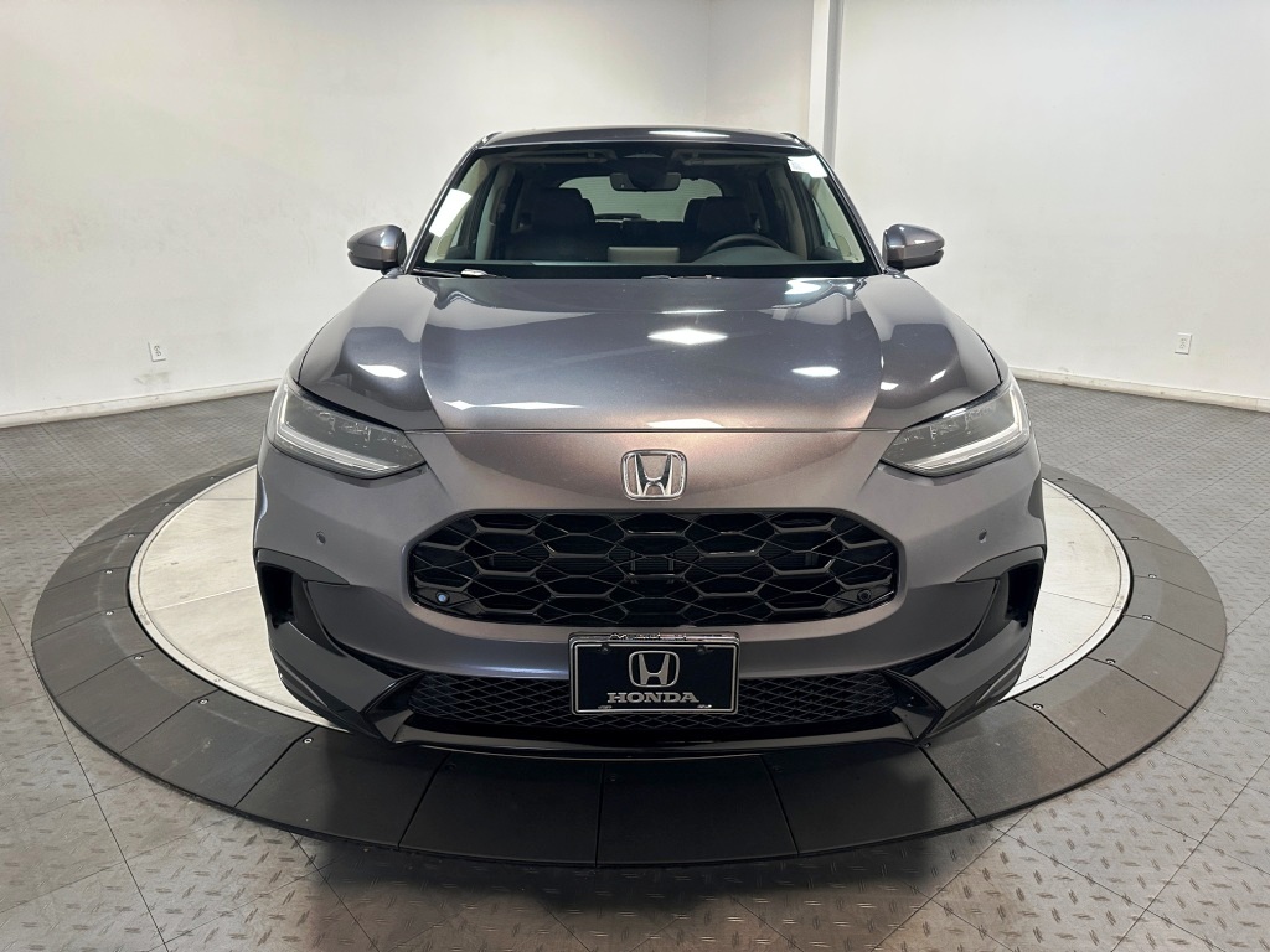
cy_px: 476
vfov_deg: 56.8
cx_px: 635
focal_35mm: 24
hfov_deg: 71.6
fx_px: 881
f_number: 1.78
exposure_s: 1/60
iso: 320
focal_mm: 6.86
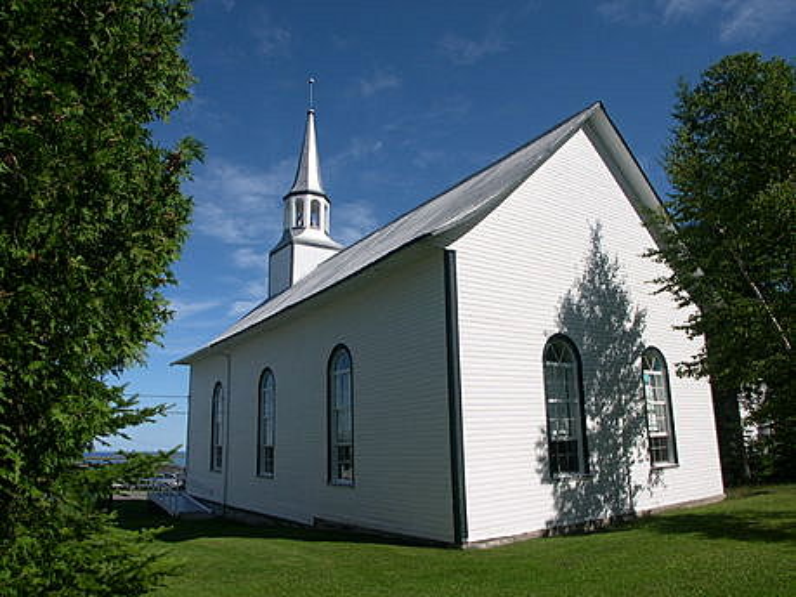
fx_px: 874
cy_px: 298
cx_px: 398
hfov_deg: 49.0
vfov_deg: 37.7
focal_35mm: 38
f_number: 7.6
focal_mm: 8
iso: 100
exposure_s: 1/300
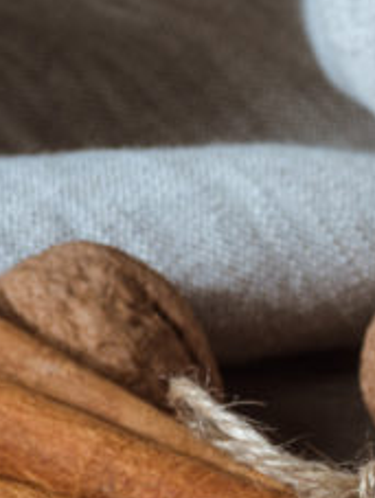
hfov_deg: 3.3
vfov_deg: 4.3
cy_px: 522
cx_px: 702
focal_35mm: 455
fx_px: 6554
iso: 100
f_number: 14
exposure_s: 1/125
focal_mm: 105
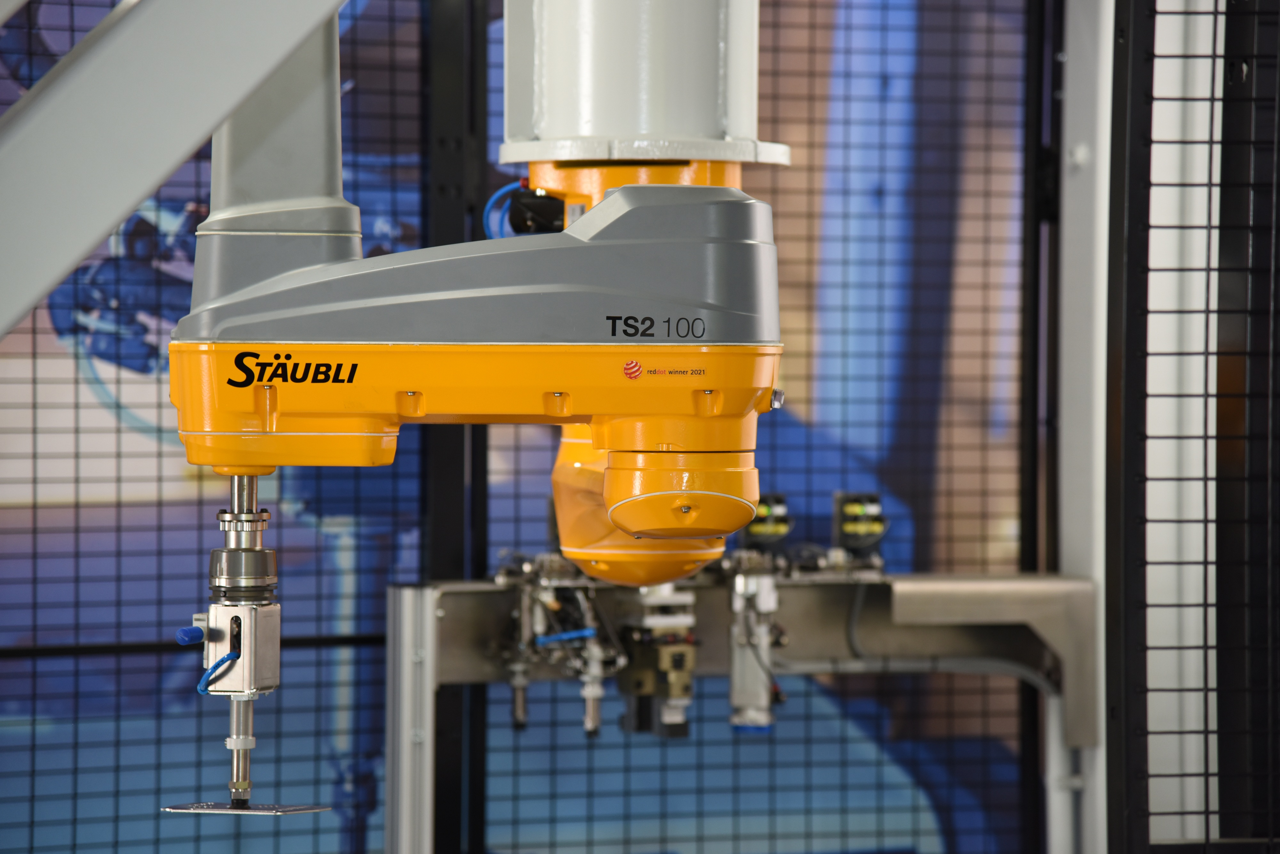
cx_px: 640
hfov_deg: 17.1
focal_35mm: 120
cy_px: 427
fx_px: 4267
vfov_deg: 11.4
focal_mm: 120
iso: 640
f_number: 4.5
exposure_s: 1/100
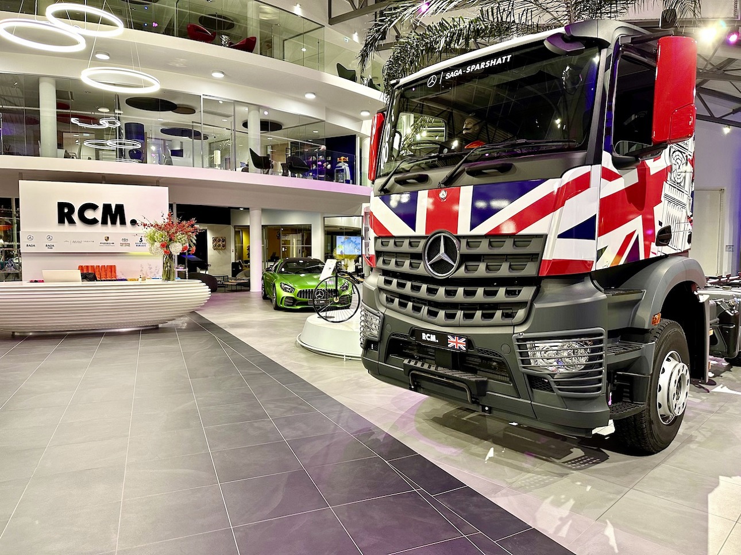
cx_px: 370
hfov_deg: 71.6
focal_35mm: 24
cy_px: 278
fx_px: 514
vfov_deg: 56.8
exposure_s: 1/48
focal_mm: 6.86
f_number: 1.78
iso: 160
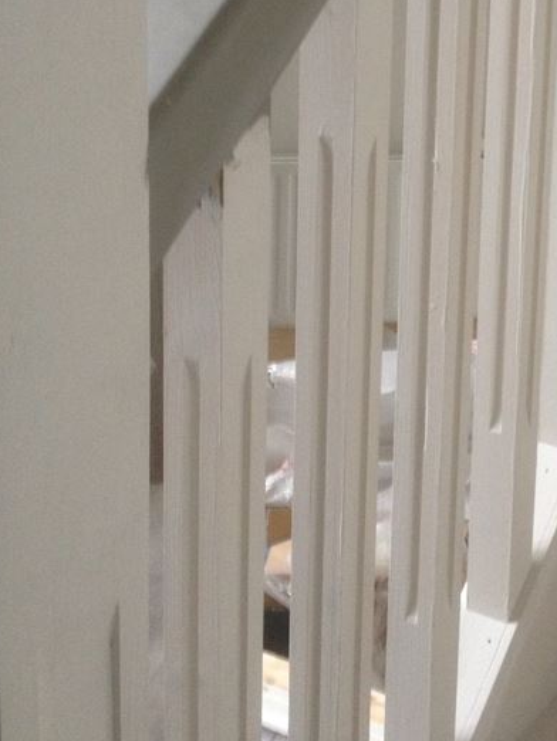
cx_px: 477
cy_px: 179
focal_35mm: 67
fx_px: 1436
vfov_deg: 28.5
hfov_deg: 21.6
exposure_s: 1/20
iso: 160
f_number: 2.4
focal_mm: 4.28
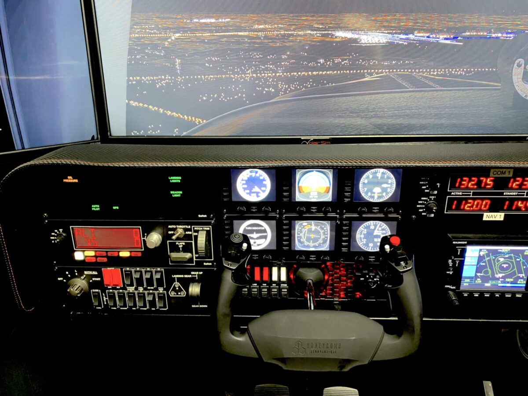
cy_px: 198
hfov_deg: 67.3
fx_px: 397
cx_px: 264
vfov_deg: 53.1
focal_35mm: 26
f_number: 1.8
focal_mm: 4.25
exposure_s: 1/30
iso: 640
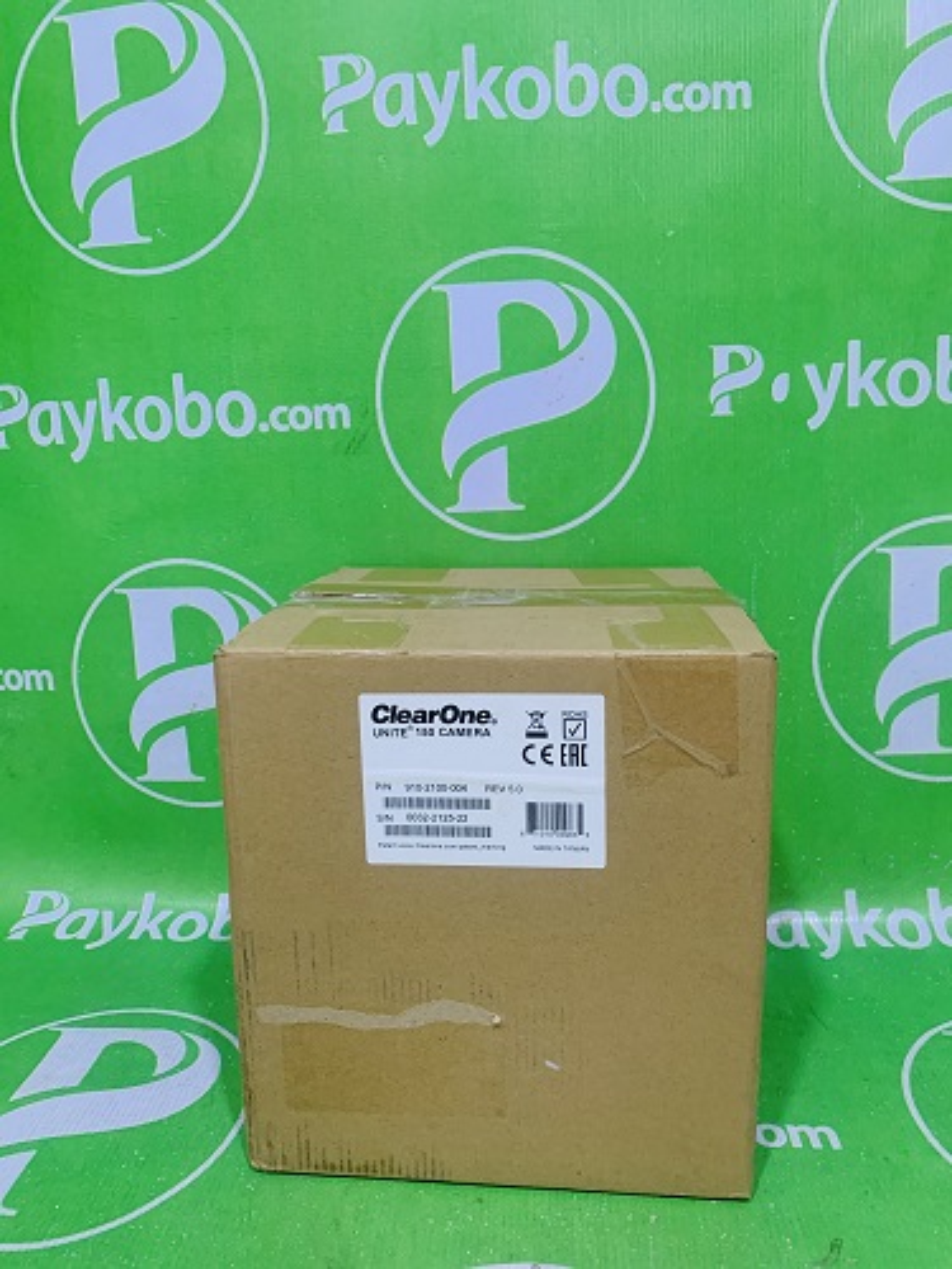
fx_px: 953
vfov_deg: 67.3
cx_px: 476
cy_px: 634
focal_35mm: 26
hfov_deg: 53.1
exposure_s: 1/60
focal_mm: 4.25
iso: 320
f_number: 1.8
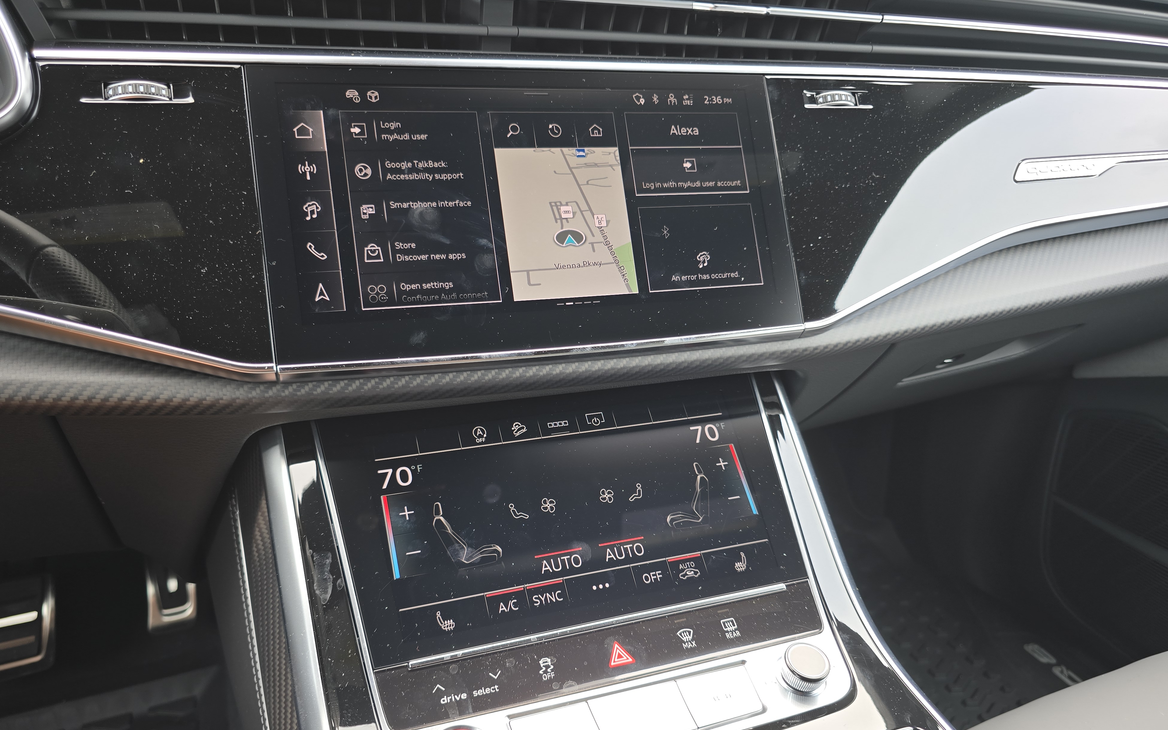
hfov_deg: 72.5
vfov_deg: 49.1
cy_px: 428
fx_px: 796
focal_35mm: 25
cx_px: 575
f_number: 1.7
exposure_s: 1/51
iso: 16
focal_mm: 6.3
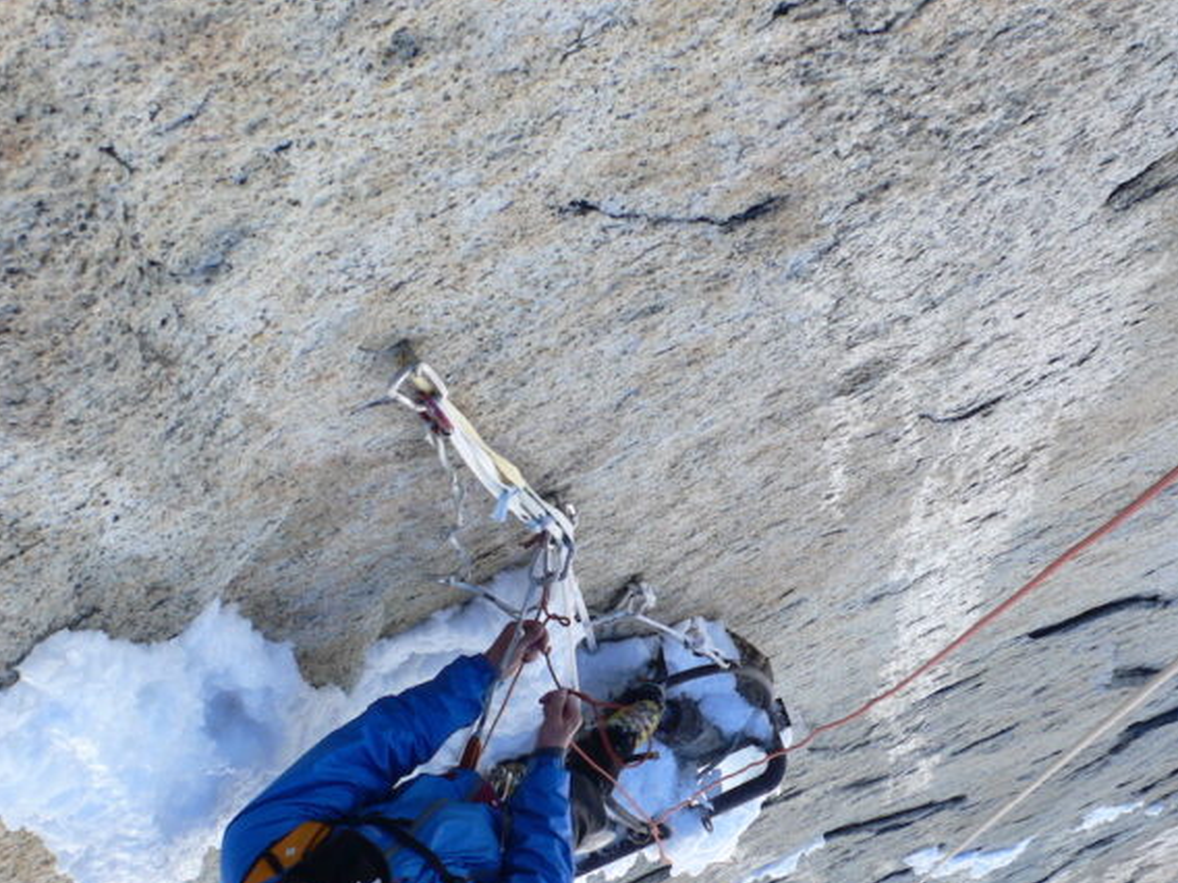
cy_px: 500
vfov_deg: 31.5
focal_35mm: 46
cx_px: 548
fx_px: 1565
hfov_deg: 41.2
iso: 80
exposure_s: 1/400
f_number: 4
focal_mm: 6.3
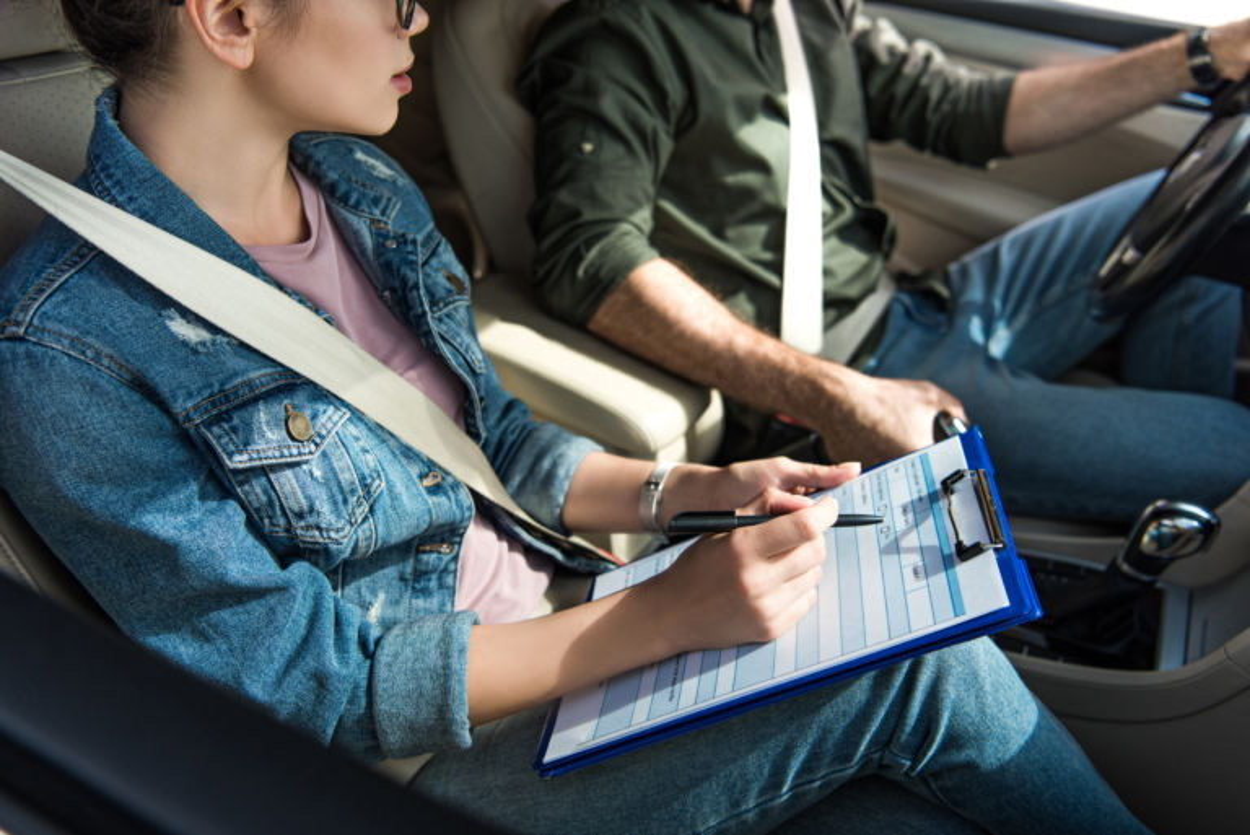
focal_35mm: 34
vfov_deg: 38.9
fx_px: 1181
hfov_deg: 55.8
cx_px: 625
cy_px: 418
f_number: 3.5
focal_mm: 34
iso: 125
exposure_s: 1/640
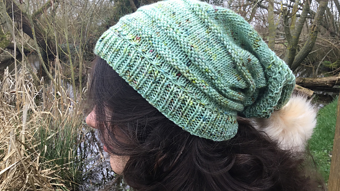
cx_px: 169
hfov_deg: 58.0
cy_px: 94
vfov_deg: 34.7
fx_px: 307
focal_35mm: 34
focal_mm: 3.3
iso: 25
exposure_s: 1/50
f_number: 2.4
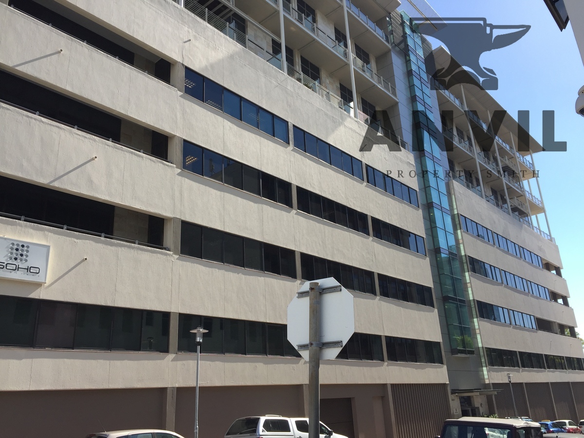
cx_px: 292
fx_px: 489
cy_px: 219
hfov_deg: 61.7
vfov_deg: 48.2
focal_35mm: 29
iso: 32
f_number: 2.2
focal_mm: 4.15
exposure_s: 1/942
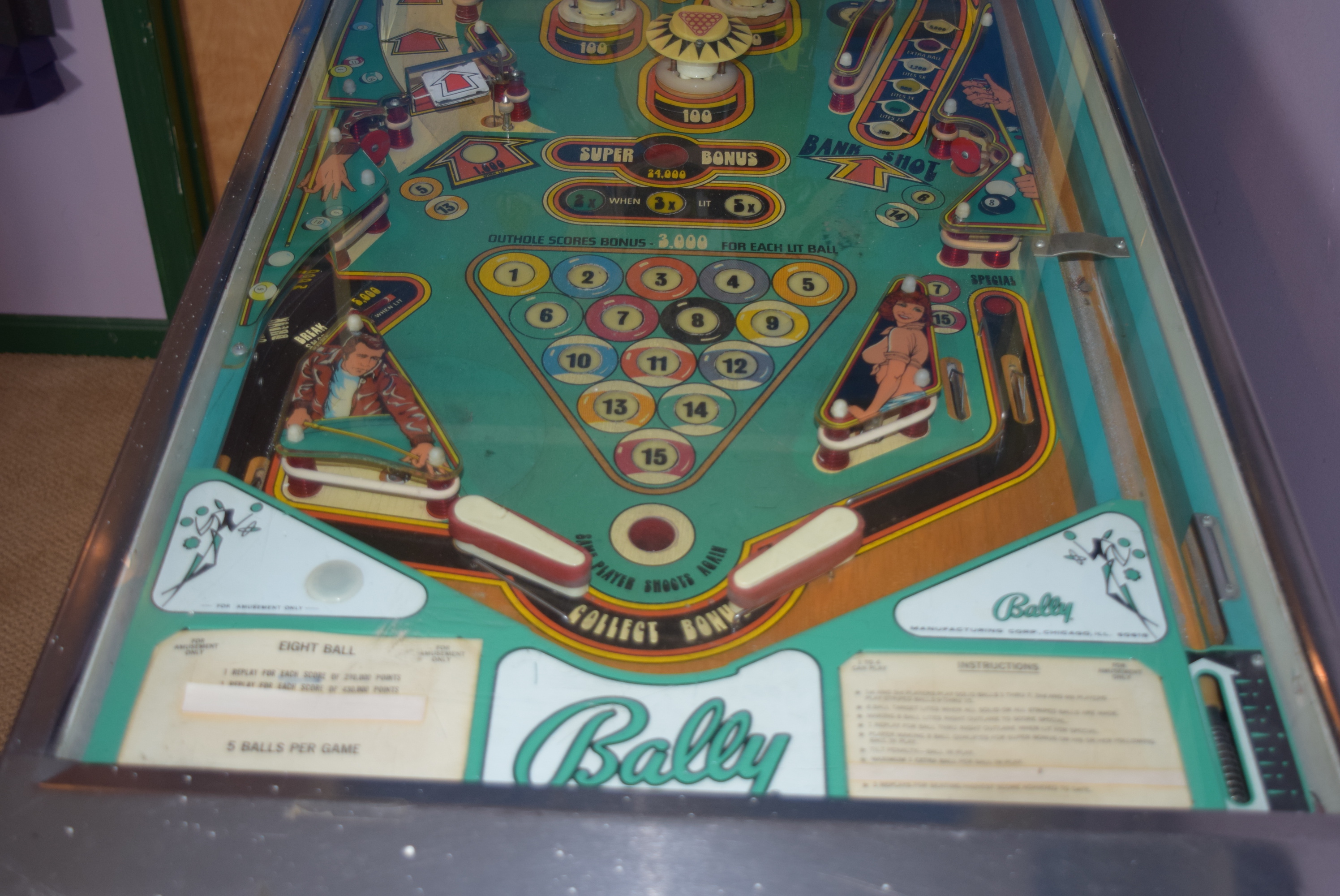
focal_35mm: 40
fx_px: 1509
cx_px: 670
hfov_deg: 47.9
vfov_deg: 33.1
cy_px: 448
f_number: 4
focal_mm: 27
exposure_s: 1/30
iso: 560
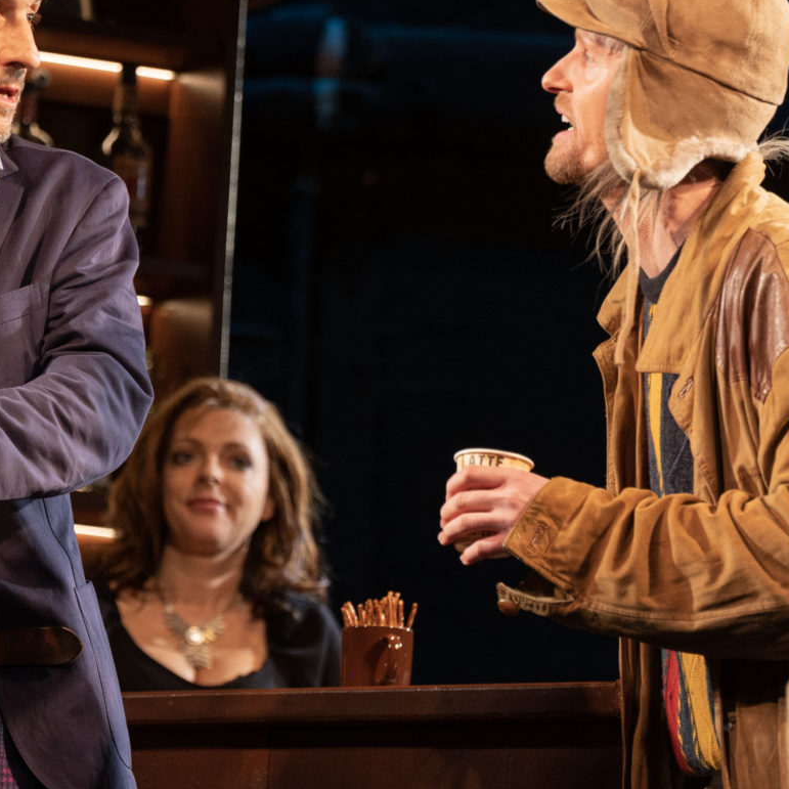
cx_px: -21
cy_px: 358
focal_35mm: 282
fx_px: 7272
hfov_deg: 6.2
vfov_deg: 6.2
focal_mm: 125
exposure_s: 1/80
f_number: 3.5
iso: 800
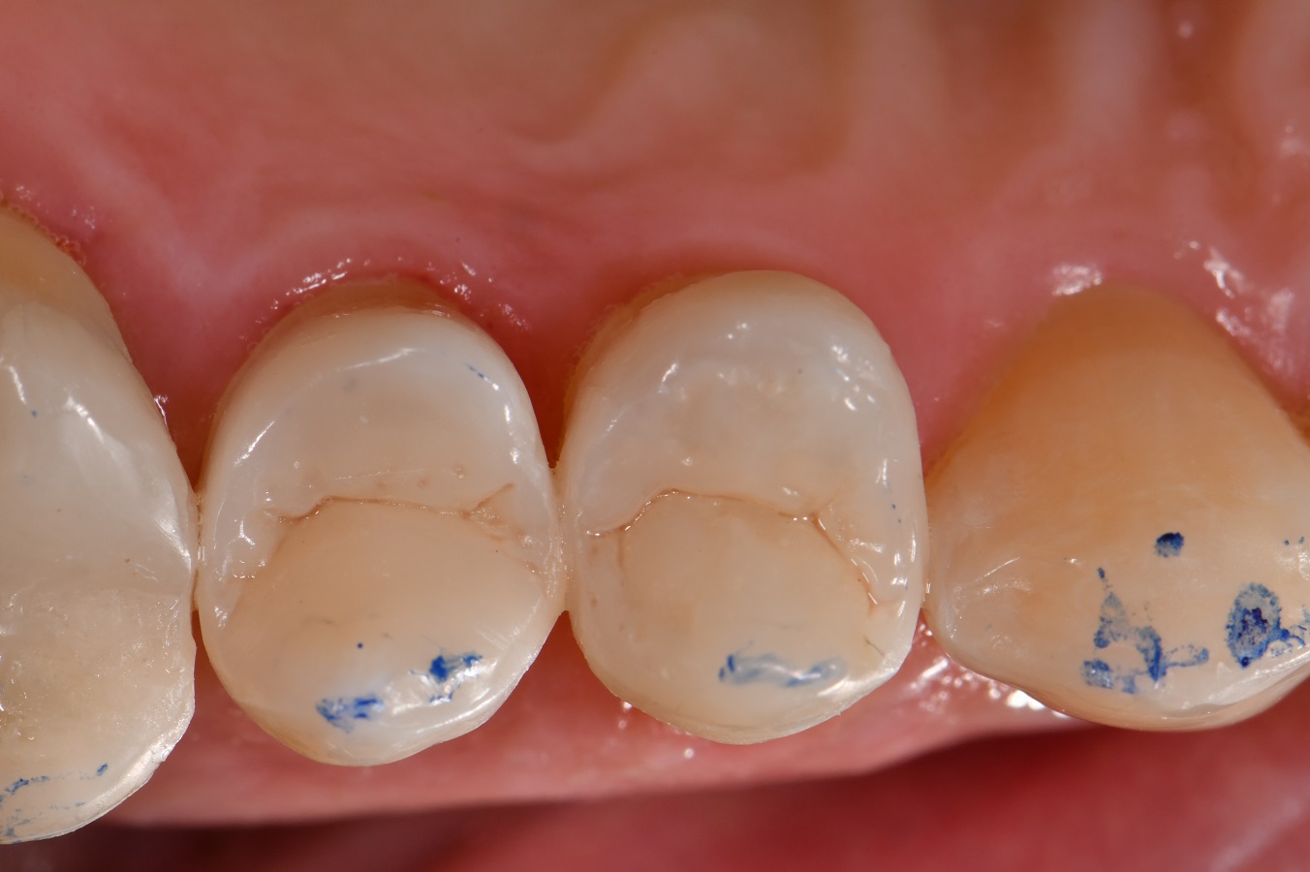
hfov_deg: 13.1
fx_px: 5710
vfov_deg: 8.7
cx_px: 655
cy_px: 436
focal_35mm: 157
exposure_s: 1/160
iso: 200
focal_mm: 105
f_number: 32
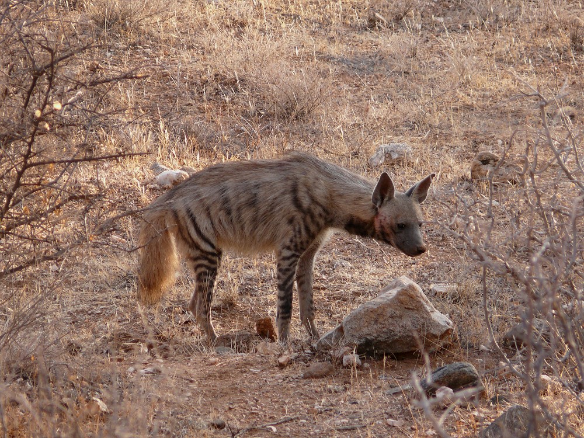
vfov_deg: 3.2
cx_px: 292
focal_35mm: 469
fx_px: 7912
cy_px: 219
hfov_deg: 4.2
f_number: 4
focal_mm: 88.8
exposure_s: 1/125
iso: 100
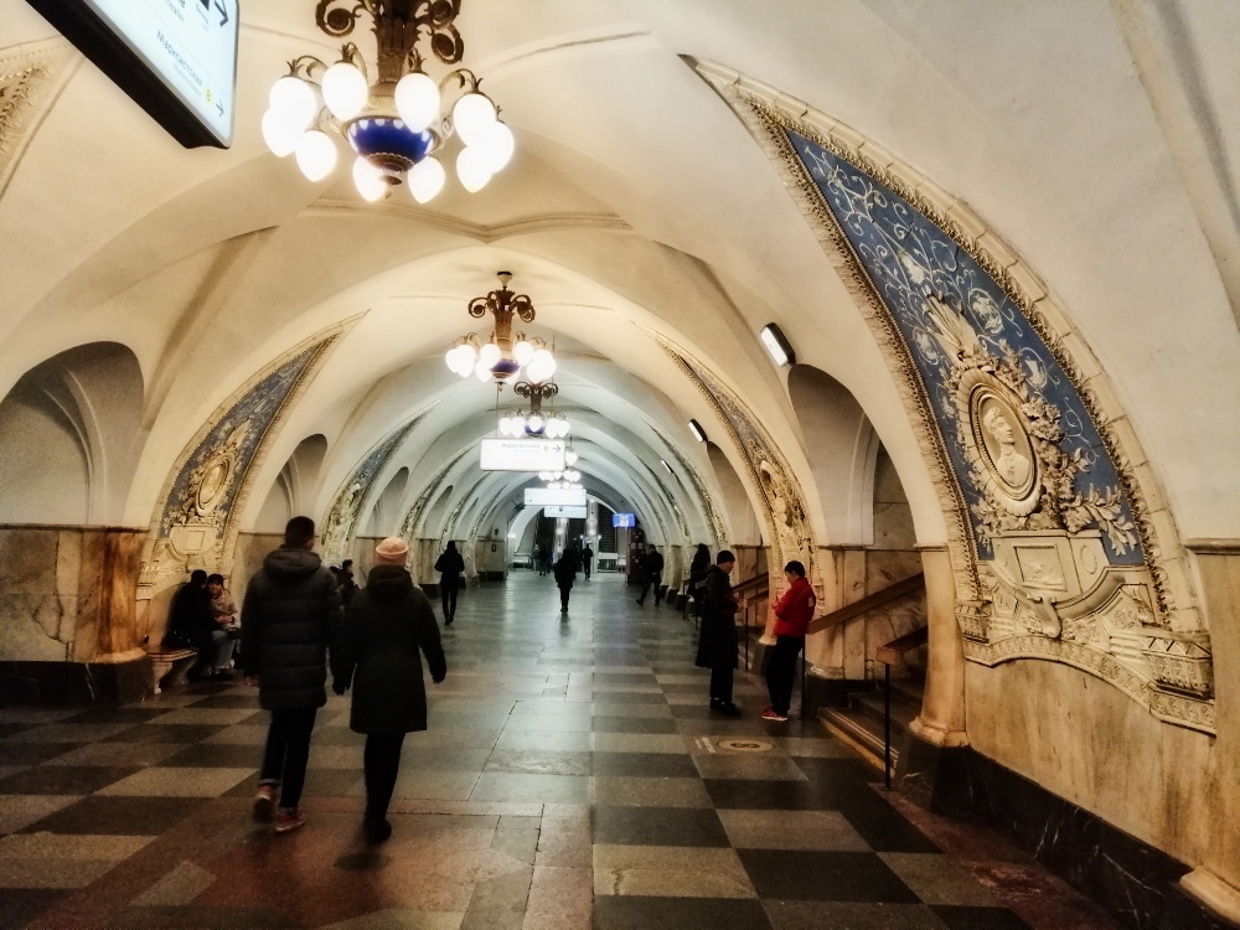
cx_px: 620
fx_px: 967
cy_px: 465
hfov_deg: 65.3
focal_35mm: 27
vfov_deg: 51.4
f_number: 1.8
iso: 320
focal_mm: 3.95
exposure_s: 1/33.3
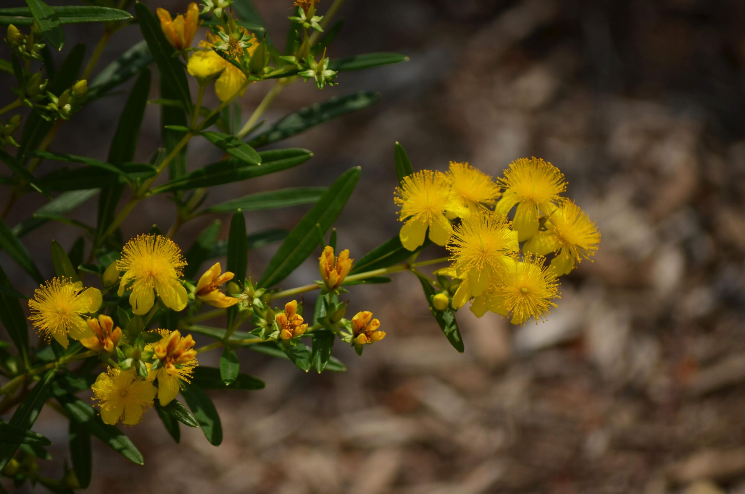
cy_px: 247
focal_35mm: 300
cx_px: 372
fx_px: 6196
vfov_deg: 4.6
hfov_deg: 6.9
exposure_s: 1/1600
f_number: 5.6
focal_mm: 200
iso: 100
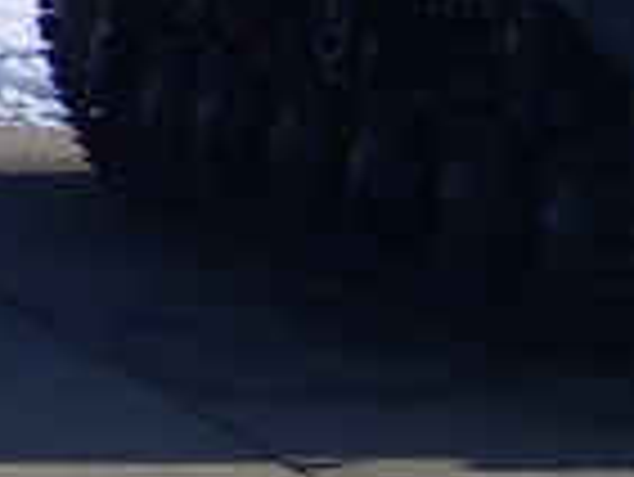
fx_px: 3630
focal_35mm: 198
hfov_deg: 8.6
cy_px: -36
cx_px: -1133
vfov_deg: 7.5
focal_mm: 5.8
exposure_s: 1/180
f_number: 7.1
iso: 50
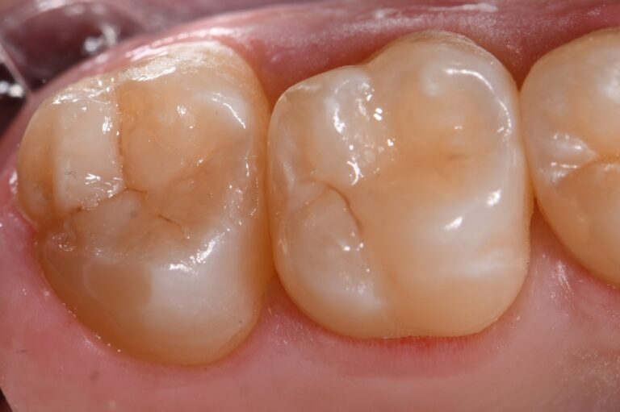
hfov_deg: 13.1
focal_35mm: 157
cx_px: 310
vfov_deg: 8.7
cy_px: 206
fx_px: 2702
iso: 200
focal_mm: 105
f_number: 32
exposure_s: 1/160
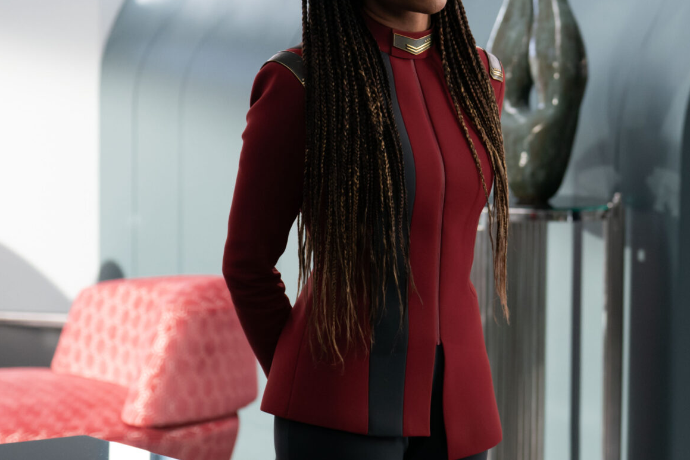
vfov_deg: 8.6
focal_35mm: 159
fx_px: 3048
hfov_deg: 12.9
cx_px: 555
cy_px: 218
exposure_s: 1/200
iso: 1600
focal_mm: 72
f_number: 3.2
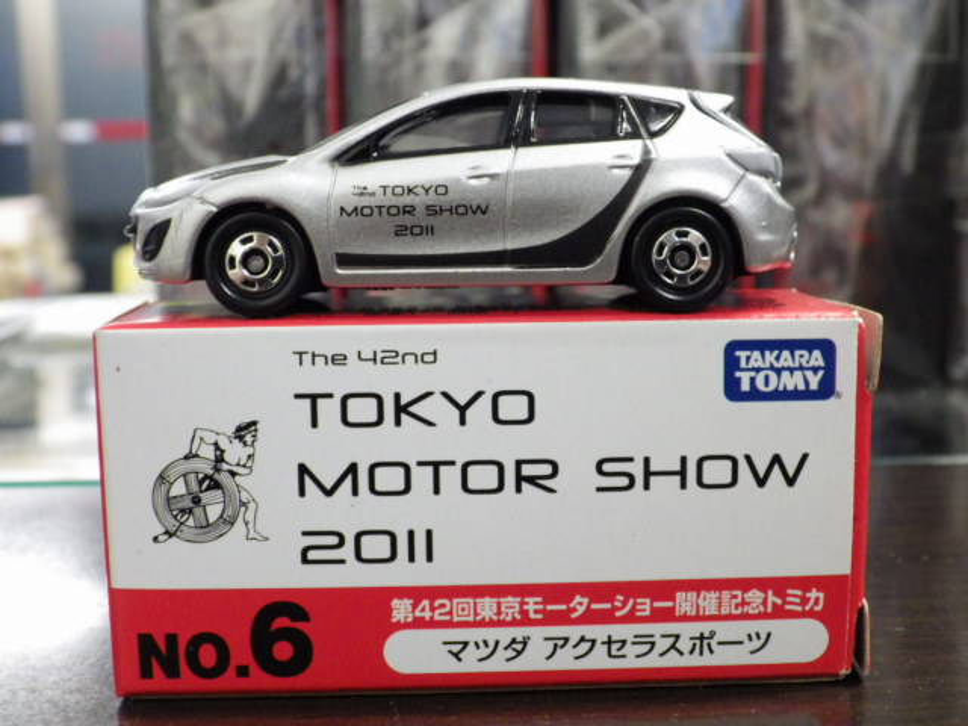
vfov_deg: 29.1
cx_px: 484
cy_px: 363
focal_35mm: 50
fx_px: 1398
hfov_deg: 38.2
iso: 800
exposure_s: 1/25
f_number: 3.8
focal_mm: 9
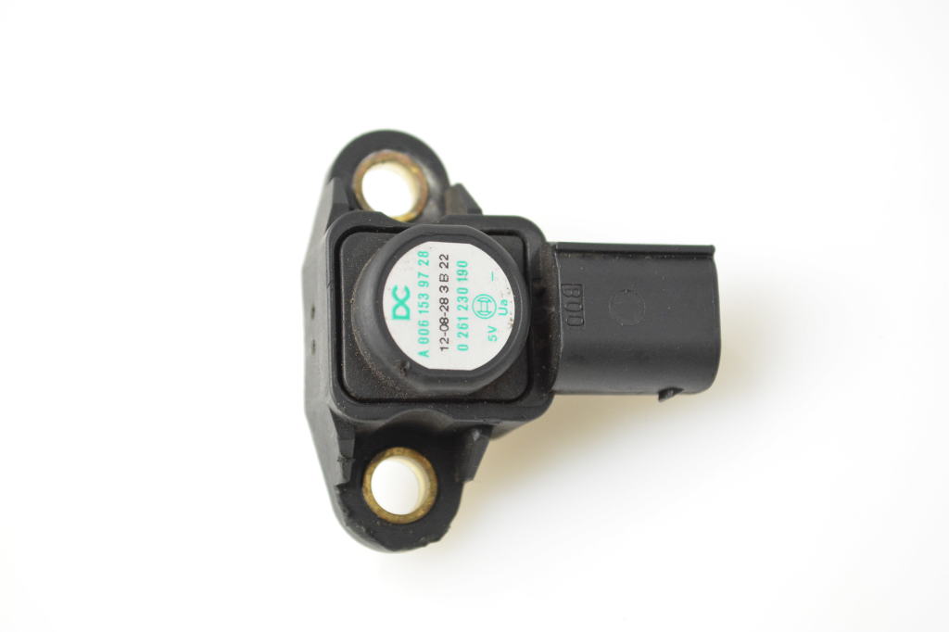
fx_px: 2174
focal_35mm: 82
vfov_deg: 16.5
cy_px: 316
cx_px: 474
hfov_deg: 24.6
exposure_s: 1/160
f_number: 6.3
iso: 2000
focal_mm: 55
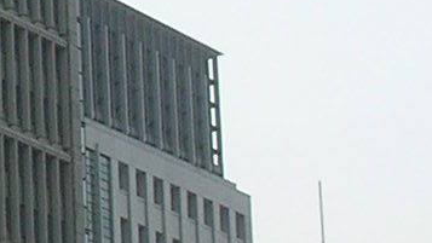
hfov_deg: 7.6
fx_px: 3174
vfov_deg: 4.4
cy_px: -56
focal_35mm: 277
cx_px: -316
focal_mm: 5.8
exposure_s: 1/113
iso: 50
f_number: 8.5
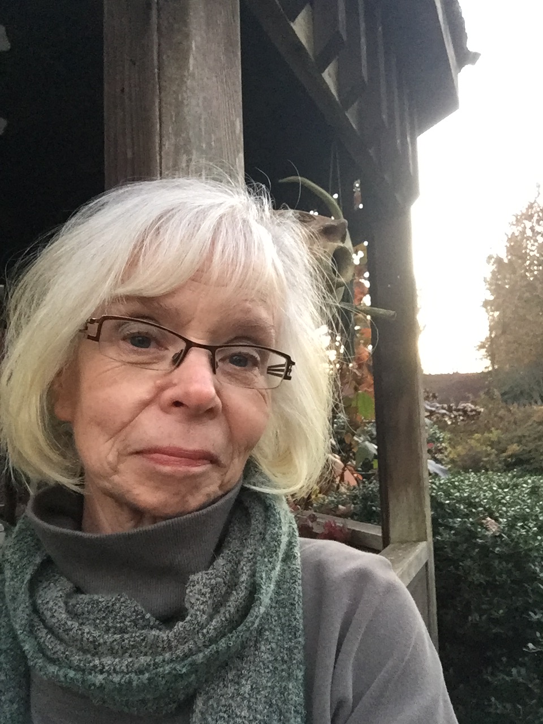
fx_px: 648
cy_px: 362
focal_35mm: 31
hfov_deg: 45.4
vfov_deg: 58.4
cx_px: 272
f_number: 2.2
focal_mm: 2.65
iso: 320
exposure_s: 1/30
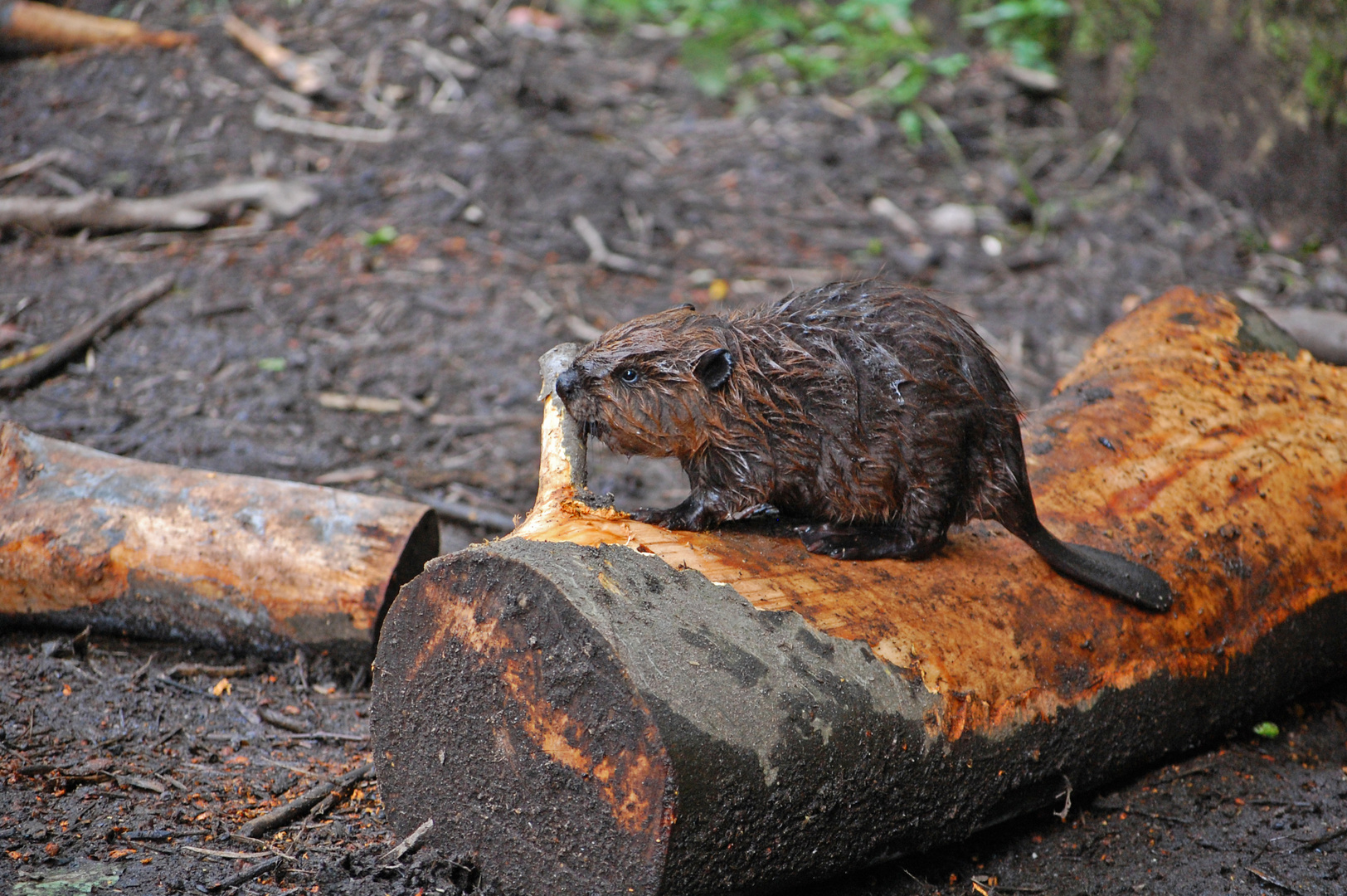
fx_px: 5496
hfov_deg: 14.0
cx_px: 674
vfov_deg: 9.3
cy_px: 448
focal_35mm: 147
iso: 800
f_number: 4.5
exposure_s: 1/100
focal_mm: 98
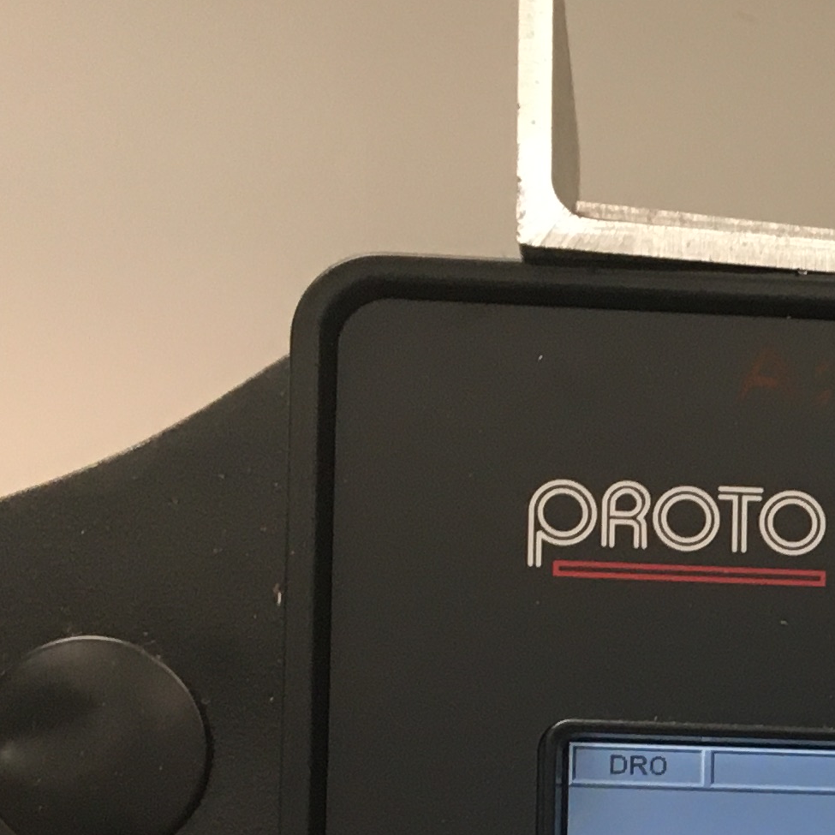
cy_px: 1097
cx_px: 1473
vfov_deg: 15.6
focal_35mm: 106
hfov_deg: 14.5
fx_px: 2893
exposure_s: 1/30
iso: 80
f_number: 2.2
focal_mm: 4.15
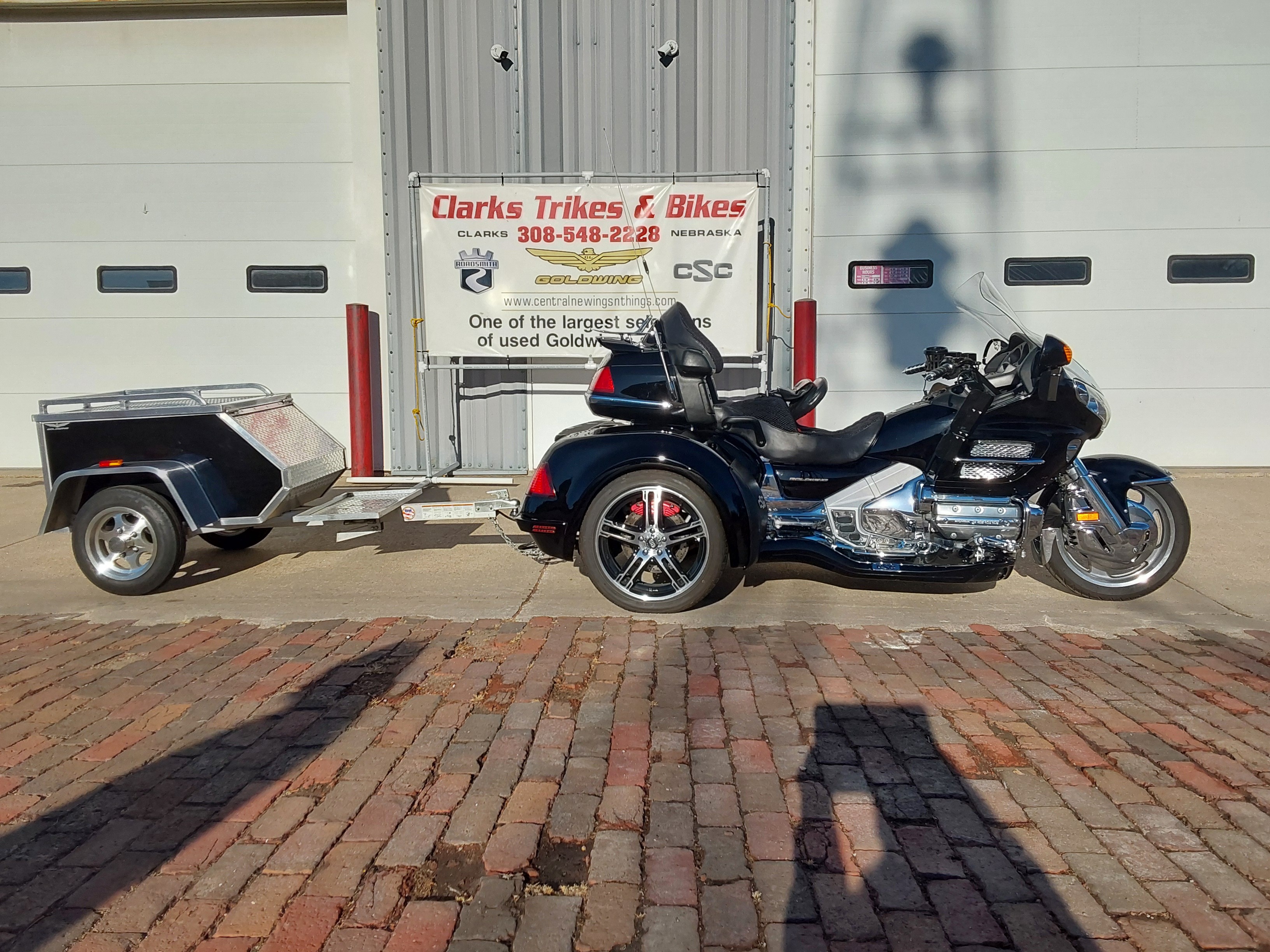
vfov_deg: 49.7
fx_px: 1027
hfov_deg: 63.4
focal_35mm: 28
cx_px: 635
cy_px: 476
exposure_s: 1/3092
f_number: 1.9
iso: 50
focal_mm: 2.91
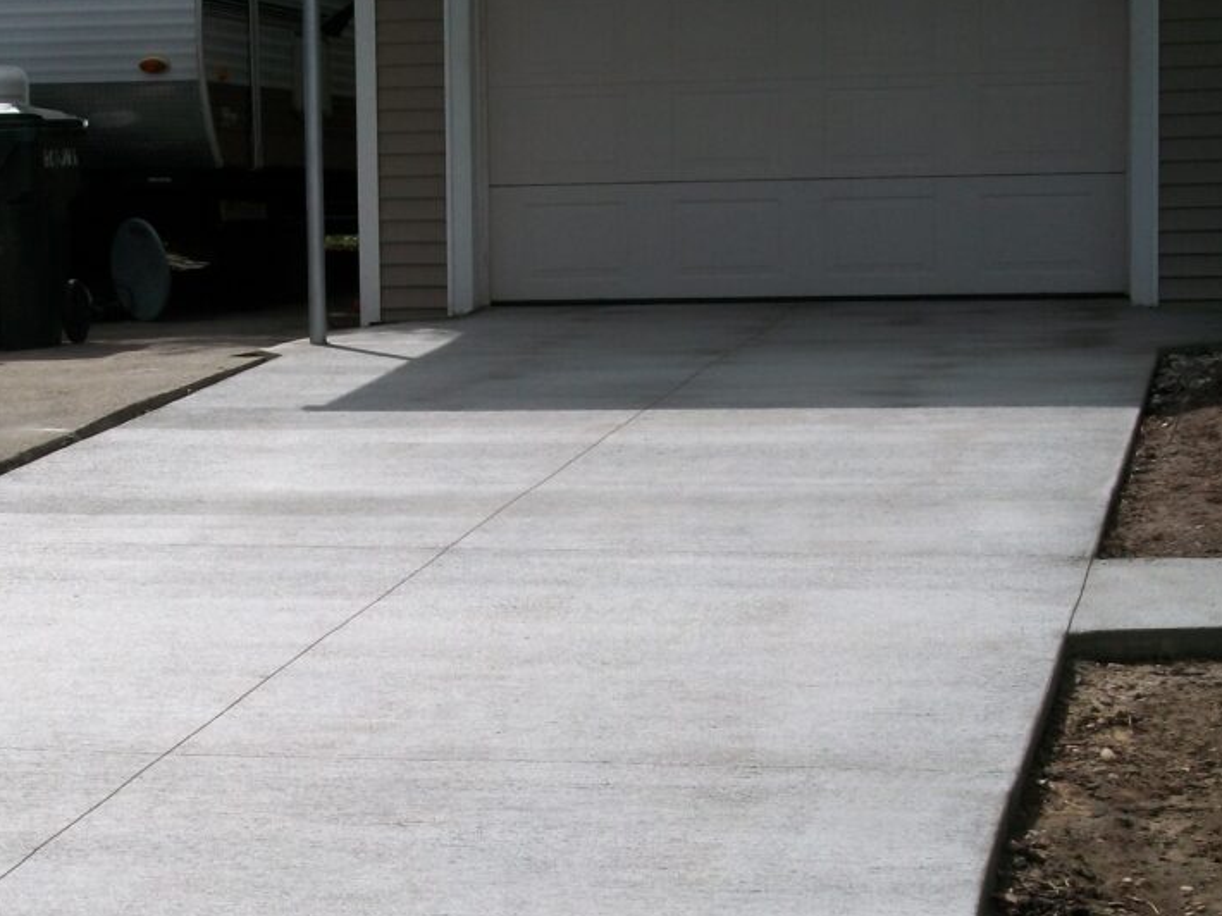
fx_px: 3564
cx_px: 379
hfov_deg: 19.4
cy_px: 651
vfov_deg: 14.6
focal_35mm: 101
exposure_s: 1/640
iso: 80
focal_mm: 11.6
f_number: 6.7
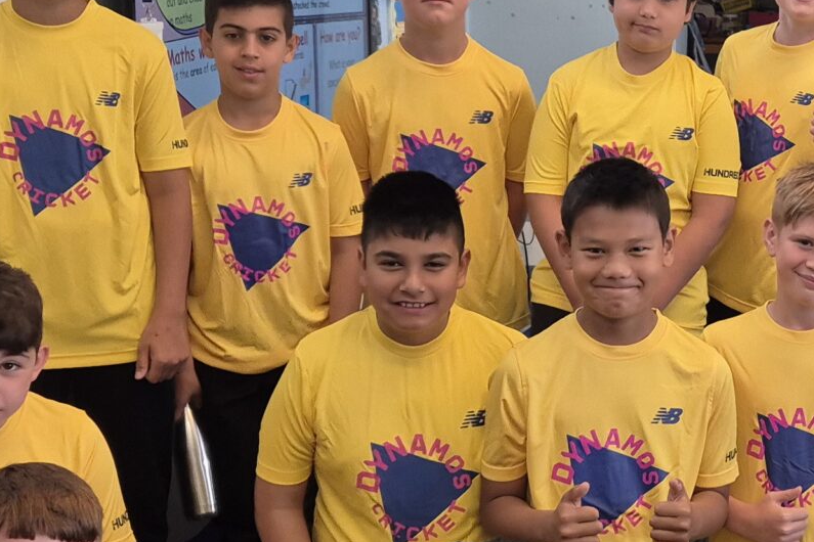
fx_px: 1741
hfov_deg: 24.6
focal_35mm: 77
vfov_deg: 17.7
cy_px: 268
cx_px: 881
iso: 160
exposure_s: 1/100
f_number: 1.8
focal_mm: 5.4
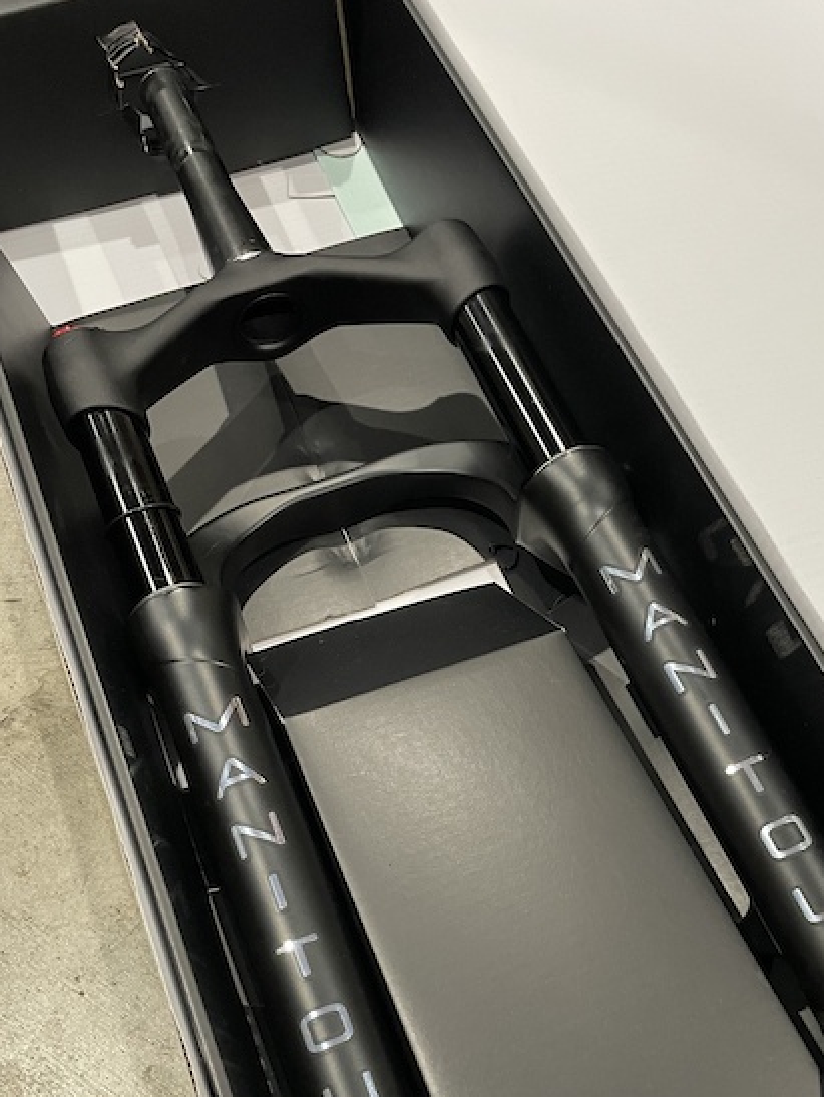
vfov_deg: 48.4
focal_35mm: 38
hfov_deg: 37.7
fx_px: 1205
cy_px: 702
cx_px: 473
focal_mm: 4.2
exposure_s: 1/60
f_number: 1.6
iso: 250
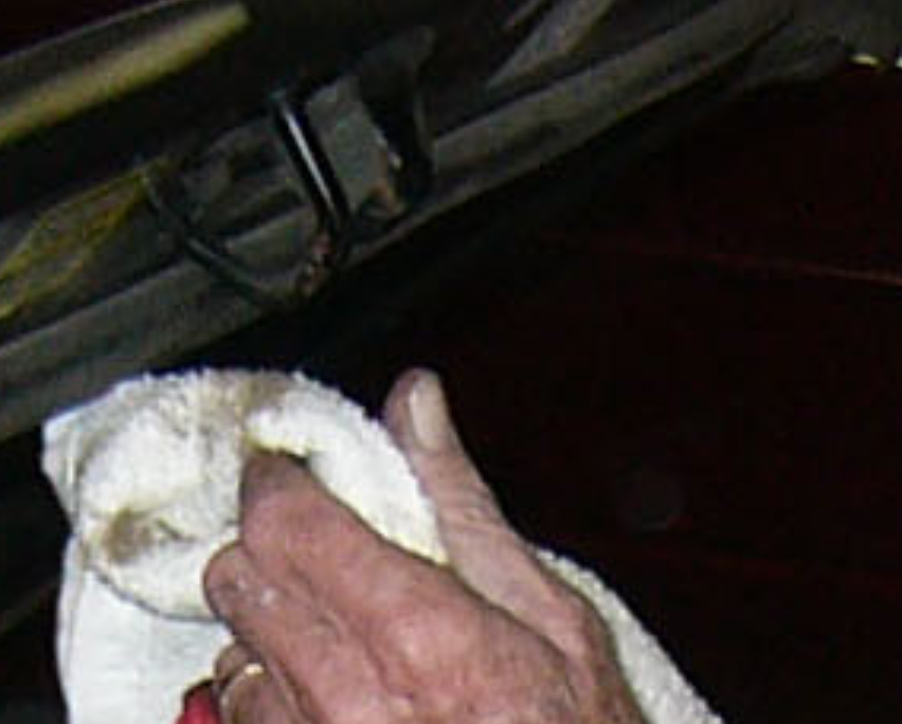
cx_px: 819
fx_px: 6576
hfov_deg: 7.8
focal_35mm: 246
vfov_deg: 6.0
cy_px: 1854
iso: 100
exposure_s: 1/60
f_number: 2.8
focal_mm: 5.8
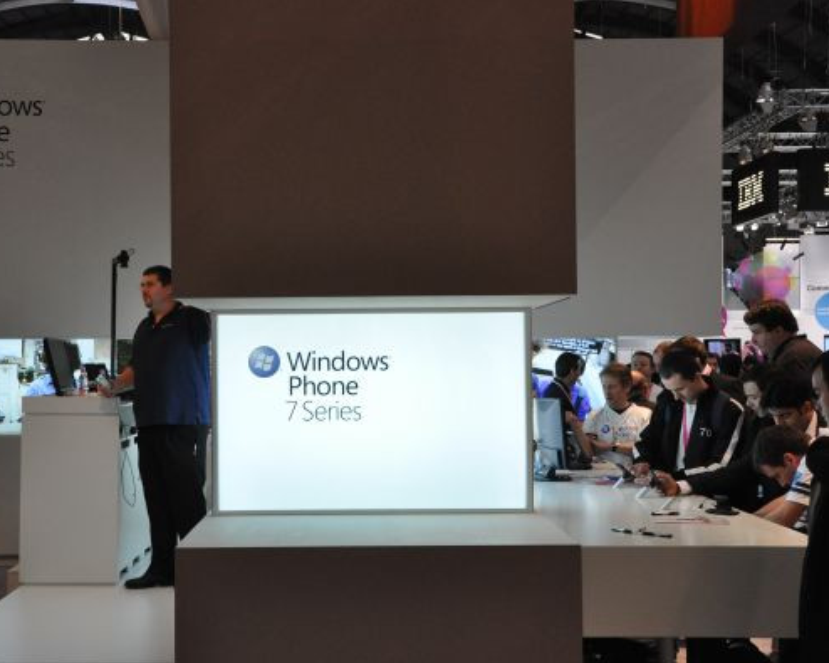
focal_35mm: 50
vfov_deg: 30.5
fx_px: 1216
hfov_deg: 37.6
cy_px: 330
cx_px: 347
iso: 1600
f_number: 7.1
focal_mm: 29
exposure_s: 1/200
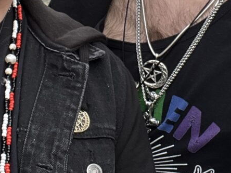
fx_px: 707
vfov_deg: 13.6
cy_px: -30
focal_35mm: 106
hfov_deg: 18.5
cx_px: 98
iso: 25
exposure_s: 1/166
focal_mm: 2.71
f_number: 2.2
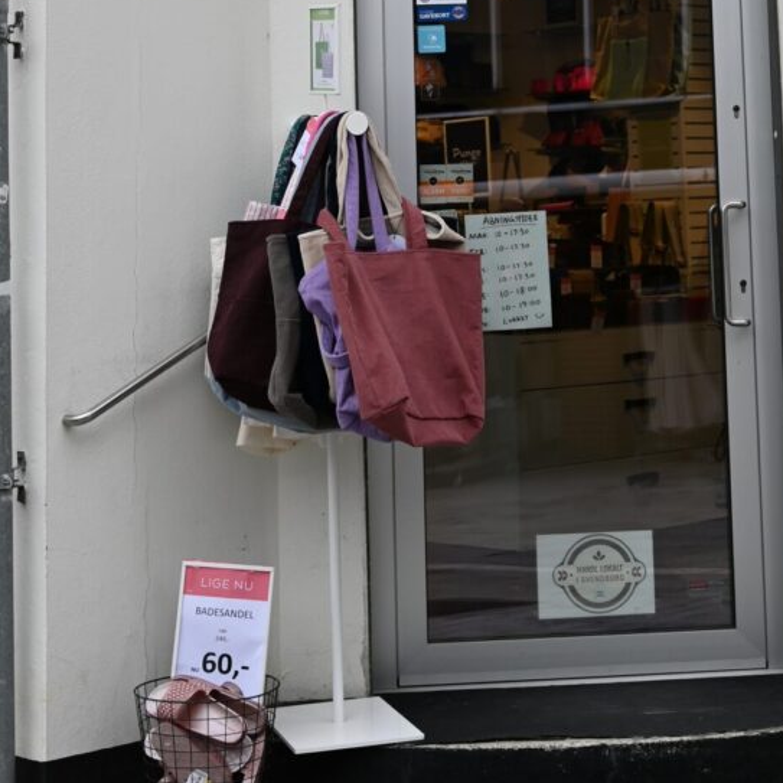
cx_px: 557
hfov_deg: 19.8
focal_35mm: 87
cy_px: -46
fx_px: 2226
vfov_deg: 19.2
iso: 140
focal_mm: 37
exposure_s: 1/250
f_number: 5.6
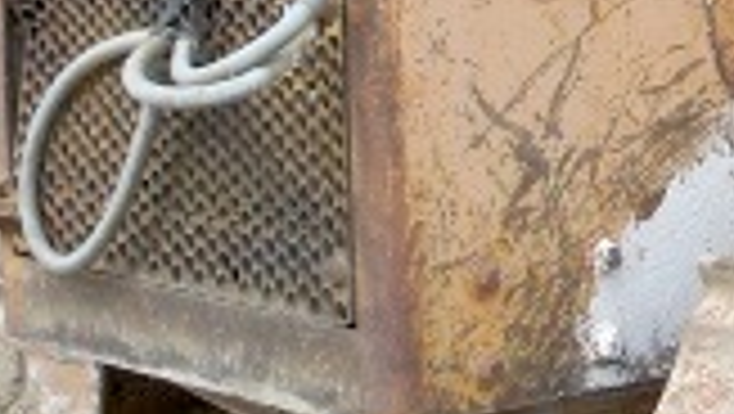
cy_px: -104
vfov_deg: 7.6
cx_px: 896
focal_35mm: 158
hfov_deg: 13.2
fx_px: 3078
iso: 64
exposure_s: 1/400
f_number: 3.4
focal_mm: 7.9
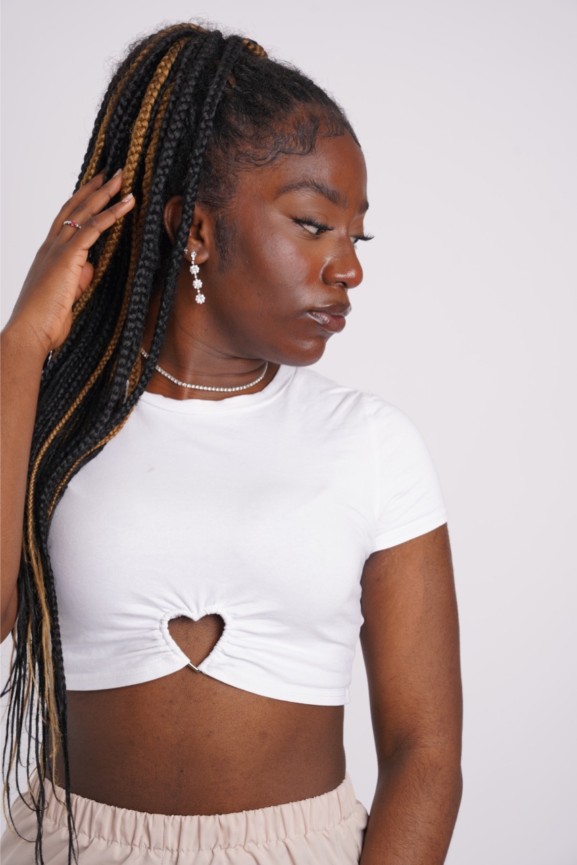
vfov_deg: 28.8
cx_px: 288
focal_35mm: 70
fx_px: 1682
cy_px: 432
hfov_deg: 19.5
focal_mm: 70
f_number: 7.1
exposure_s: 1/125
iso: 100
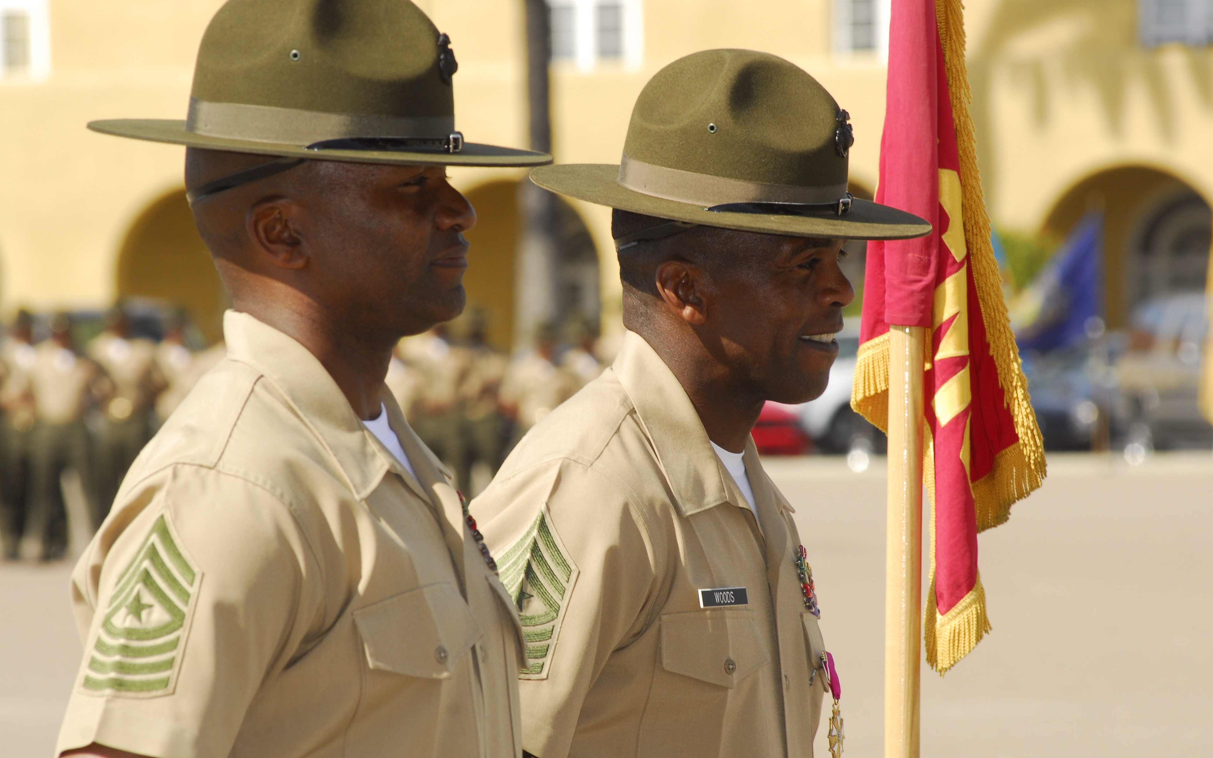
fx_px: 10149
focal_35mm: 307
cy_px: 392
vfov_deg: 4.3
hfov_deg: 6.8
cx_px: 606
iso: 250
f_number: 9
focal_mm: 200
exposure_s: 1/250
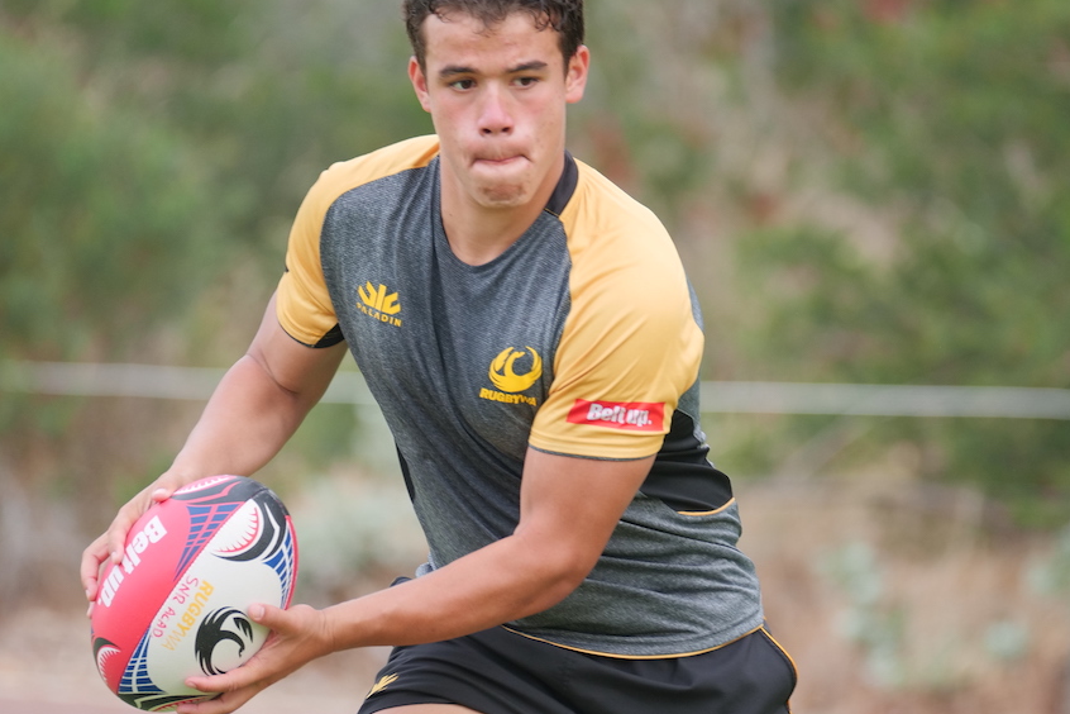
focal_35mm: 473
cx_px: 554
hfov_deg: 4.4
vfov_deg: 2.9
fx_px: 14058
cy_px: 355
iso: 500
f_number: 2.8
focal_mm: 200
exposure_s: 1/500
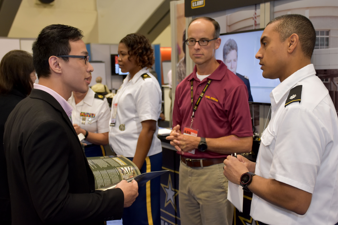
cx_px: 170
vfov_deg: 26.0
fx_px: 488
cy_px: 122
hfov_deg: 38.2
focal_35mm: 52
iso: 800
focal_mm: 30
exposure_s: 1/60
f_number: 4
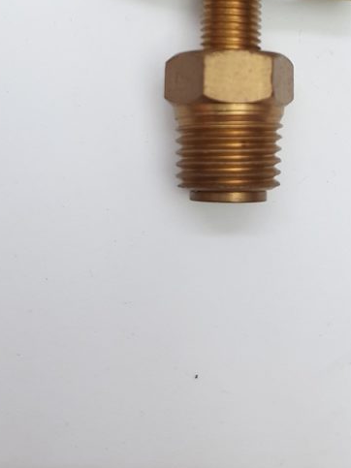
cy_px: 21
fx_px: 717
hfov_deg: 27.3
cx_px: 234
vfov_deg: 33.6
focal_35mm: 53
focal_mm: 4.6
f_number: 2
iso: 40
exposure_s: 1/100
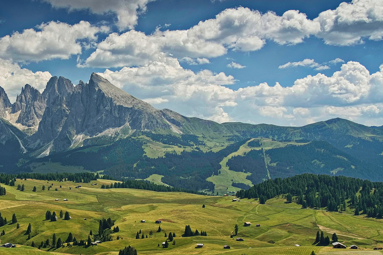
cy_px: 193
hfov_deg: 39.9
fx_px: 500
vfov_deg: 28.2
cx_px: 65
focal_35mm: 47
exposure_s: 1/100
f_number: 8
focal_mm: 24
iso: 100
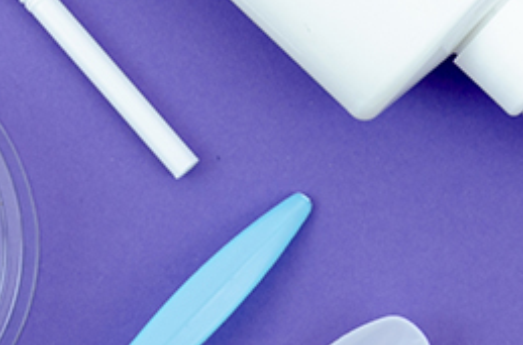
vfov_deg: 7.7
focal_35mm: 174
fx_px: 2520
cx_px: 204
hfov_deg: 11.8
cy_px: 567
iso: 100
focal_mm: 30
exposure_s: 1/40
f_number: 5.6
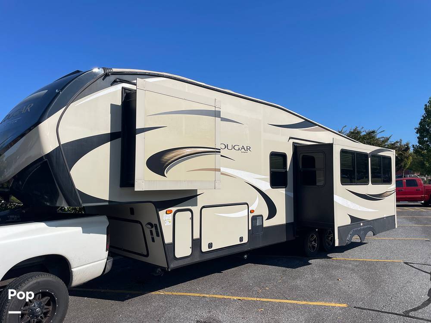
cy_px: 162
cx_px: 216
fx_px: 324
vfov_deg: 53.1
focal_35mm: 26
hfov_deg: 67.3
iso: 32
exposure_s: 1/6135
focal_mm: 4.2
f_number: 1.6
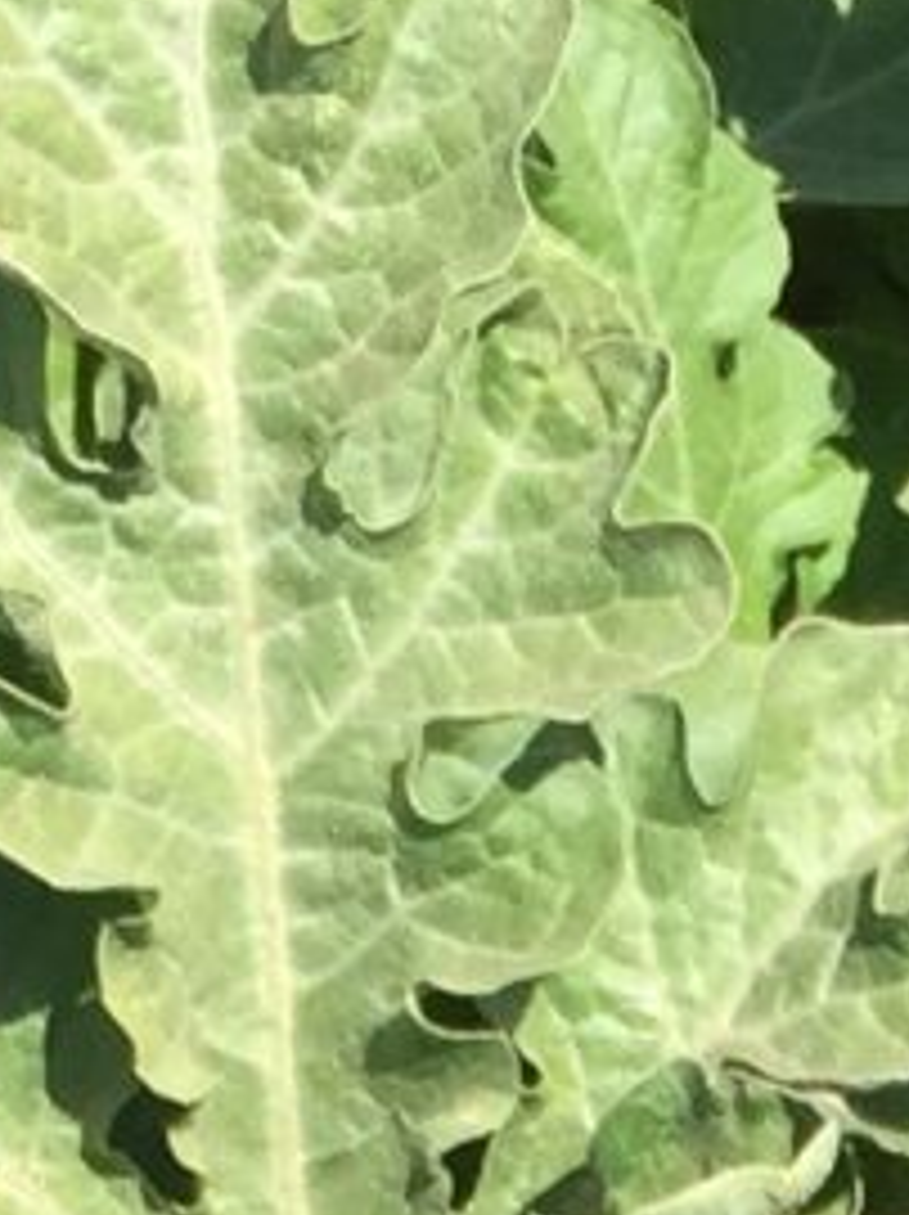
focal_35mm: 220
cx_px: 1161
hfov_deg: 6.7
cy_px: 2416
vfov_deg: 8.5
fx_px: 7715
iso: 32
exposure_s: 1/1522
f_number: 2.2
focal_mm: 4.15
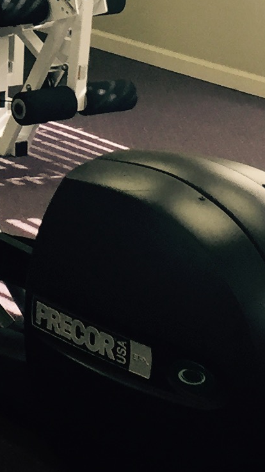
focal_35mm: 140
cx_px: -213
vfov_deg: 14.7
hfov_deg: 8.3
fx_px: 1751
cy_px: -140
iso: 32
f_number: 2.2
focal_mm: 4.15
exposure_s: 1/40
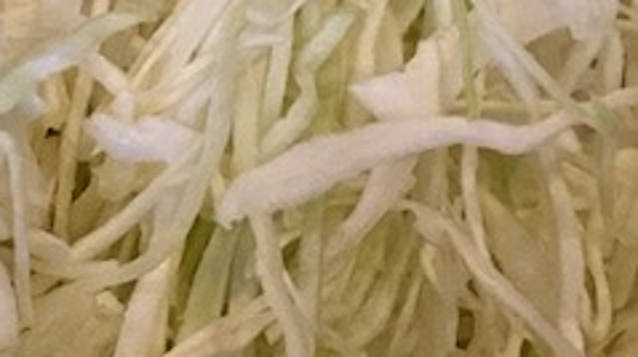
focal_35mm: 356
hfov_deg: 5.9
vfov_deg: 3.4
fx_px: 6018
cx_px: -763
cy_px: -209
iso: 125
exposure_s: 1/120
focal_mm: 6
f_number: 2
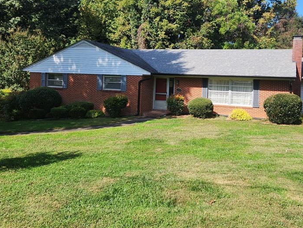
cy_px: 81
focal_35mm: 34
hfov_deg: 53.4
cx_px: 187
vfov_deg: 41.4
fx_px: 298
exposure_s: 1/836
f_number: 1.8
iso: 20
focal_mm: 5.4
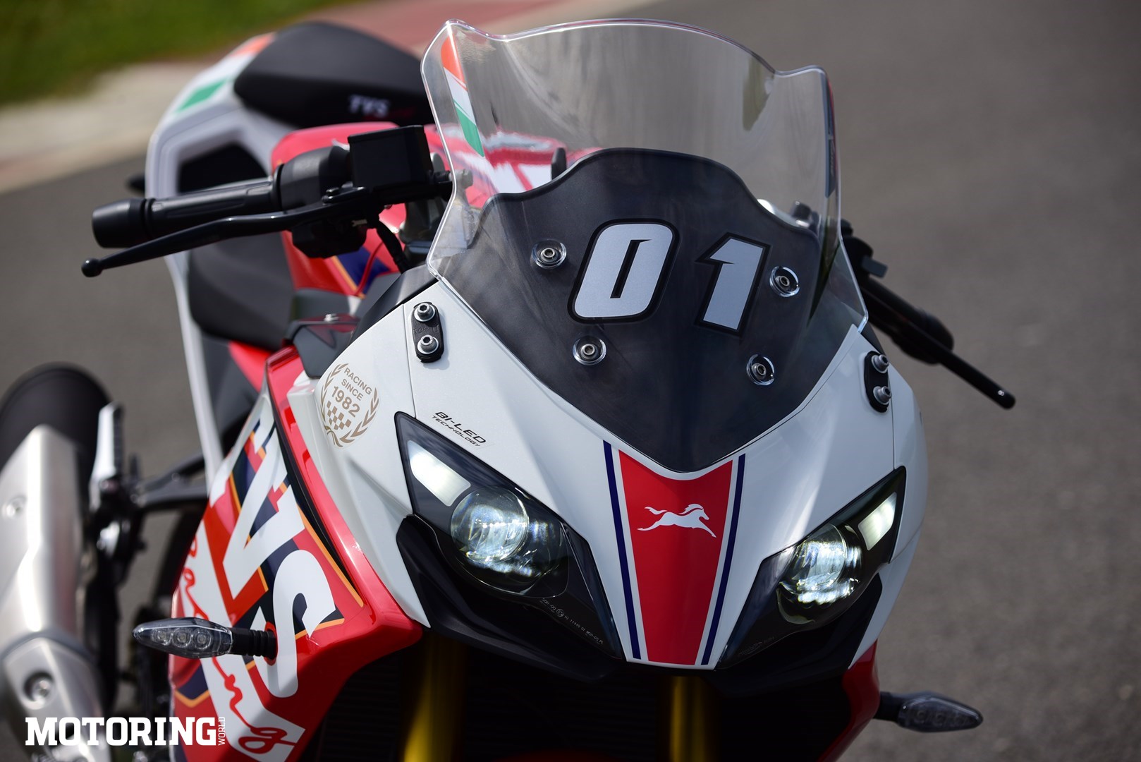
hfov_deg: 11.7
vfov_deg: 7.9
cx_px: 570
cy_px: 381
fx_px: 5548
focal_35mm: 175
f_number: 5
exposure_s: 1/2000
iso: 200
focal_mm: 175
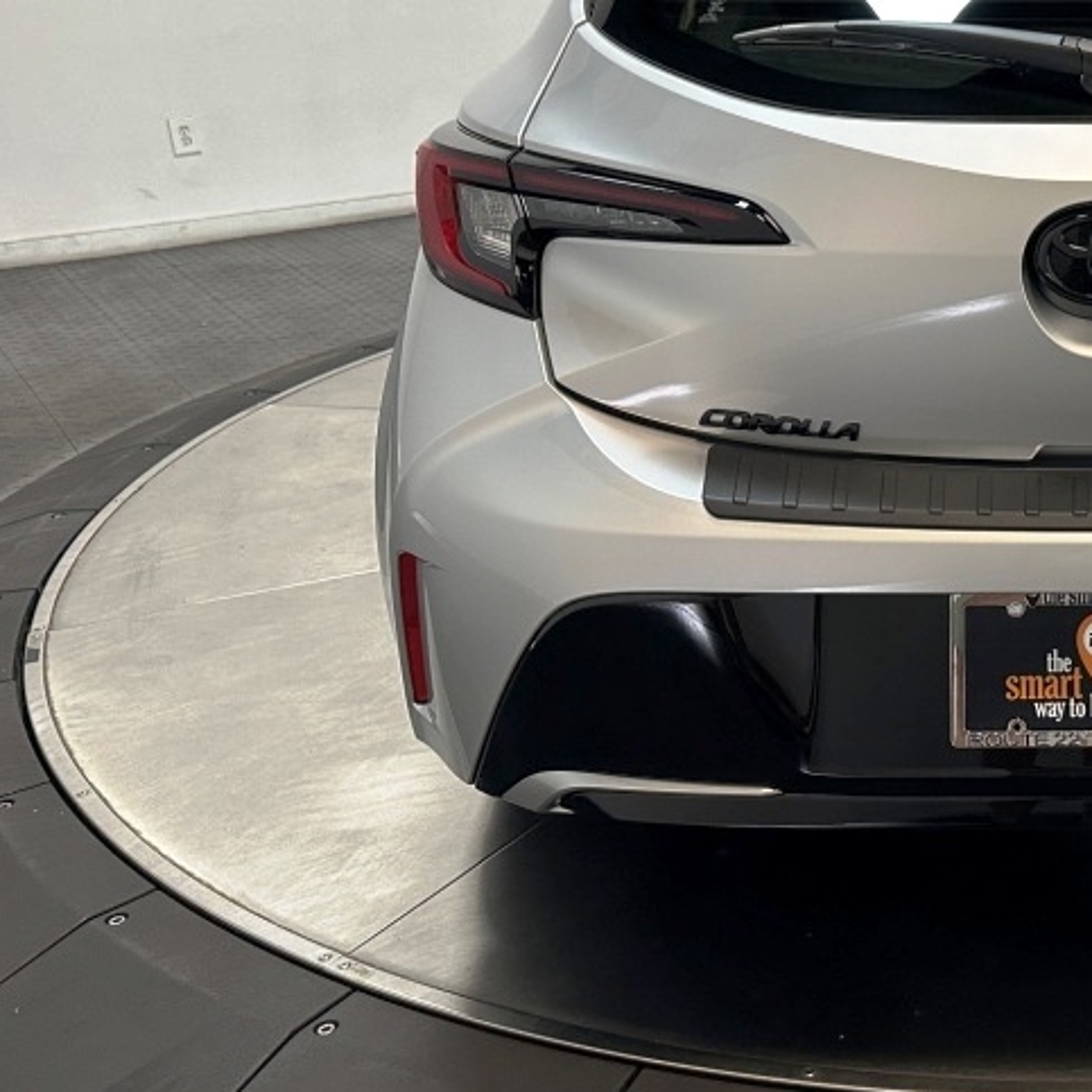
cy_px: 344
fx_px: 1606
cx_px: 1101
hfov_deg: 34.1
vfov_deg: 37.1
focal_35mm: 45
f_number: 1.78
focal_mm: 6.86
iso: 200
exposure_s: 1/60
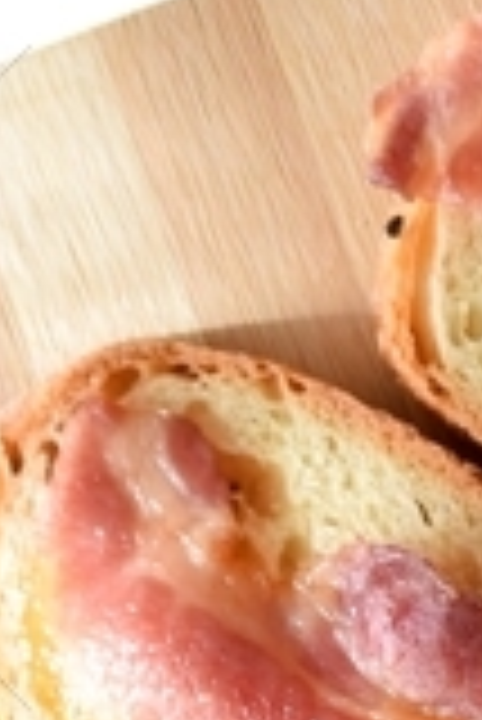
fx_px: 11642
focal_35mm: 581
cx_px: 1027
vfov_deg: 3.5
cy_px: 1015
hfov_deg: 2.4
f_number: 5
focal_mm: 70
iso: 250
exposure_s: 1/100
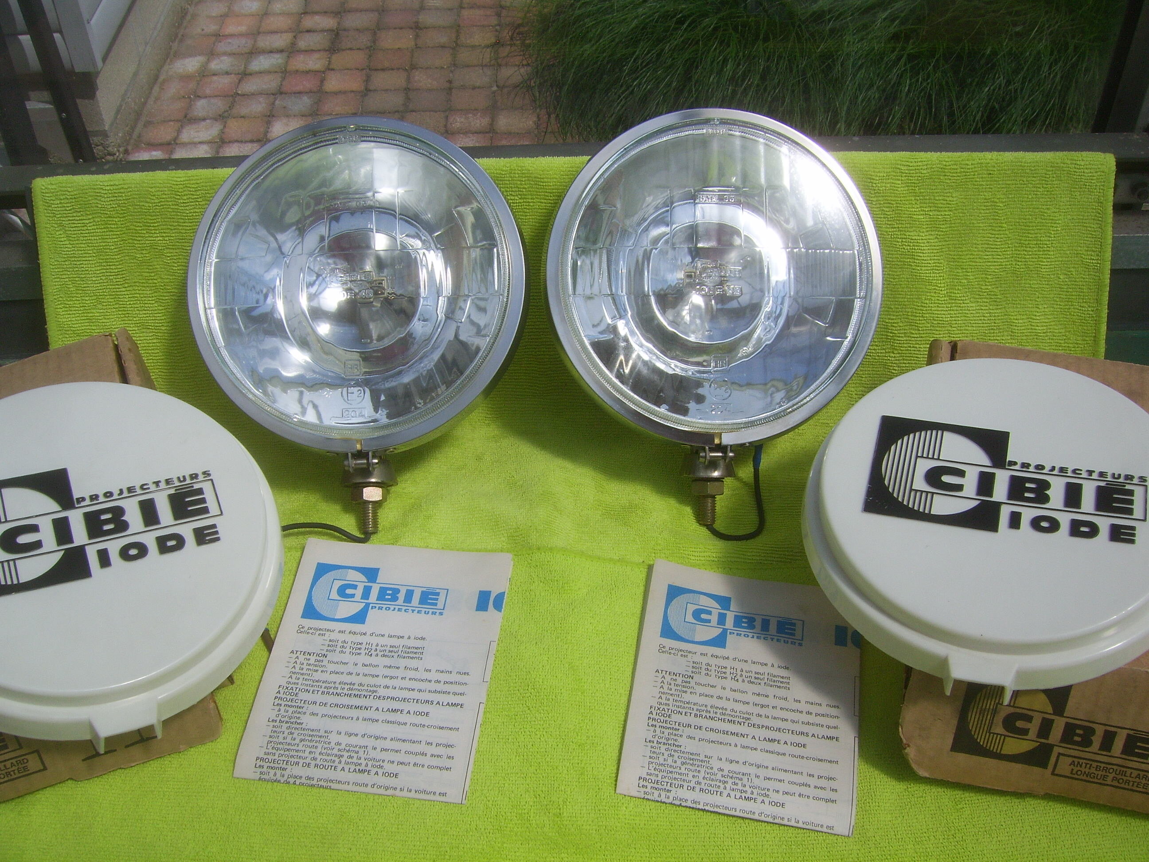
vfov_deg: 37.7
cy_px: 431
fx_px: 1261
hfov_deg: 49.0
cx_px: 574
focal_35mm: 38
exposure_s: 1/800
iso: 50
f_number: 6.4
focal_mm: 7.8
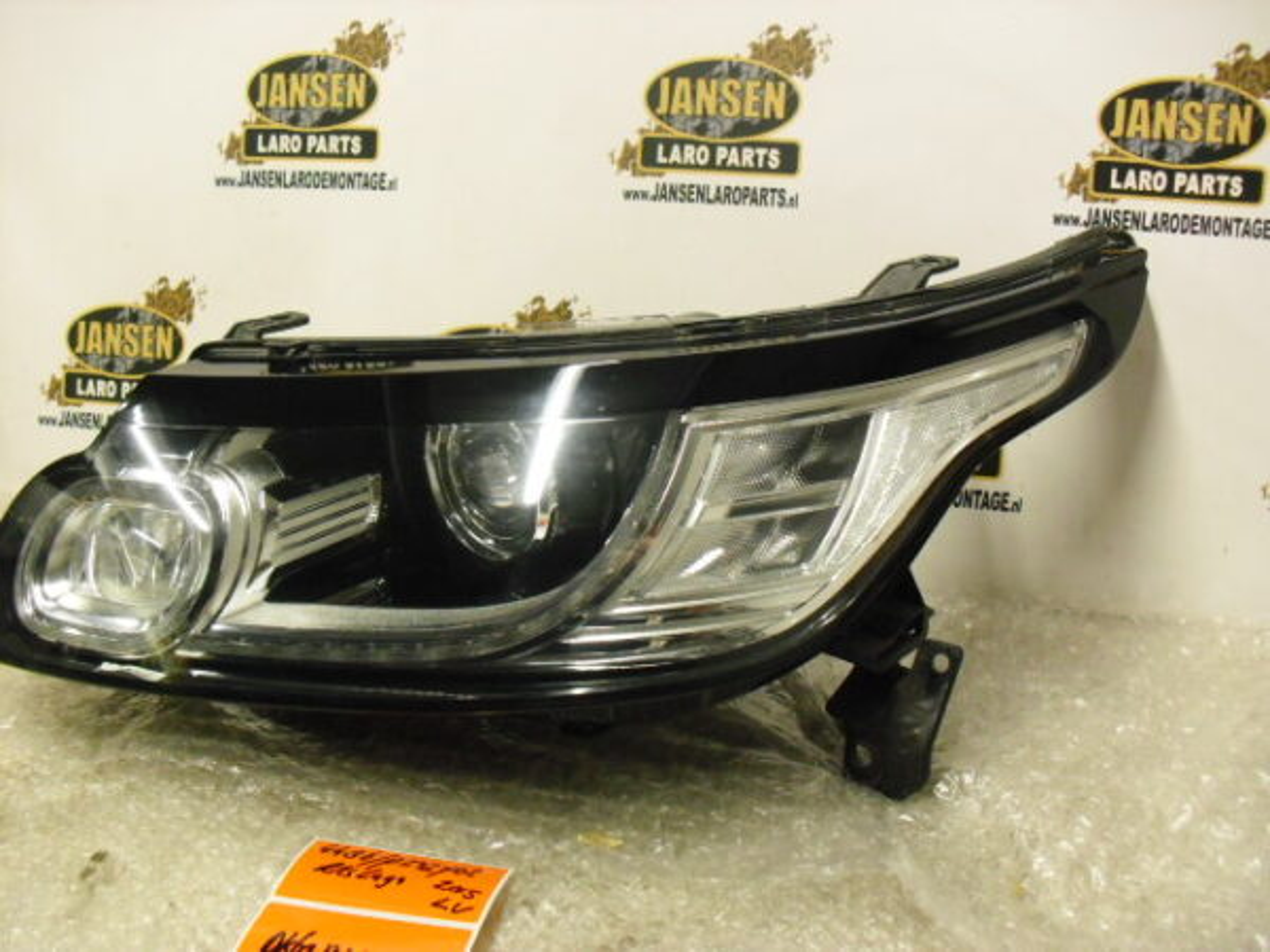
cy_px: 476
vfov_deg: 39.7
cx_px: 635
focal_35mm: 36
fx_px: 1321
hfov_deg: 51.4
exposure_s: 1/60
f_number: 3.1
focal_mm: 6.3
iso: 400
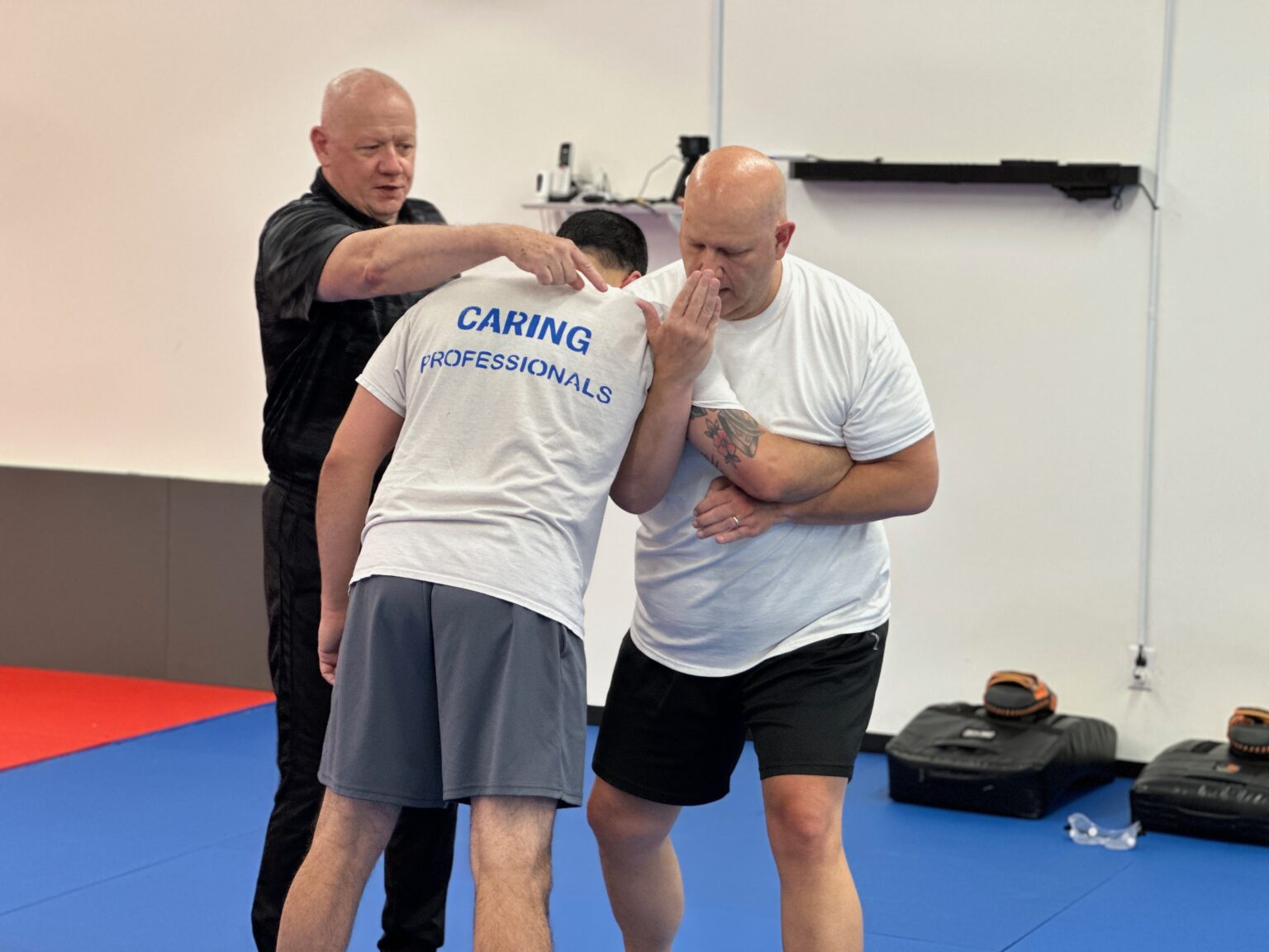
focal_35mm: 77
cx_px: 634
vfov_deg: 19.1
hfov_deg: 25.3
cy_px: 476
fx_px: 2823
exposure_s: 1/60
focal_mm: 9
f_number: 2.8
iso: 160
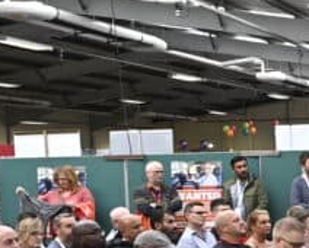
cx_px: 573
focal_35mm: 95
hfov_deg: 16.5
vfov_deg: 16.1
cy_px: 206
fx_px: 870
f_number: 5.6
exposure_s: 1/160
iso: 900
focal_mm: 14
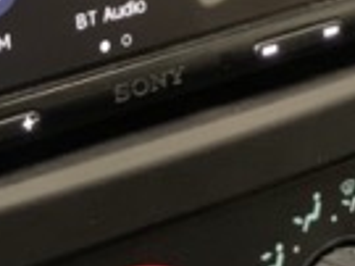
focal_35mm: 154
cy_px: 90
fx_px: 1578
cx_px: -42
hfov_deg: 12.6
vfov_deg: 9.6
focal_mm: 4.25
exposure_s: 1/16
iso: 800
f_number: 1.8
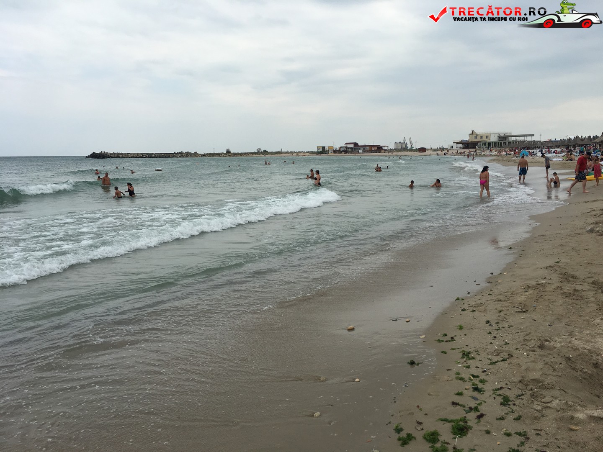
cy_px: 226
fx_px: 505
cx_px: 302
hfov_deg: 61.7
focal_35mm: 29
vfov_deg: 48.2
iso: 25
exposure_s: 1/1637
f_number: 2.2
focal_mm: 4.15
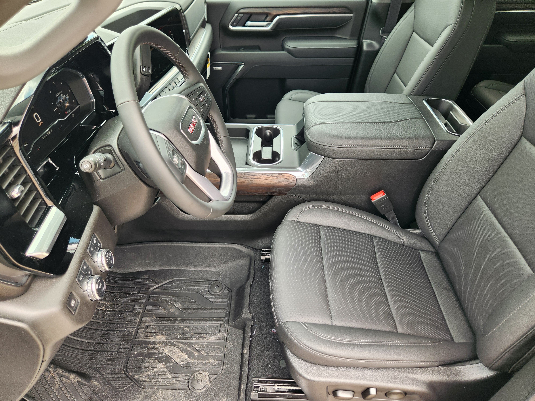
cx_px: 268
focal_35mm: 23
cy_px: 200
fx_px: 355
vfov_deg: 58.9
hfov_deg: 73.9
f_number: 1.8
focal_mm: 5.4
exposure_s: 1/180
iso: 64
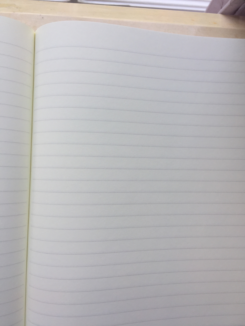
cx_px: 122
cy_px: 163
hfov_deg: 48.2
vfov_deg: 61.7
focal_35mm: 29
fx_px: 274
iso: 32
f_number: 2.2
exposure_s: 1/293
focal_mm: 4.15
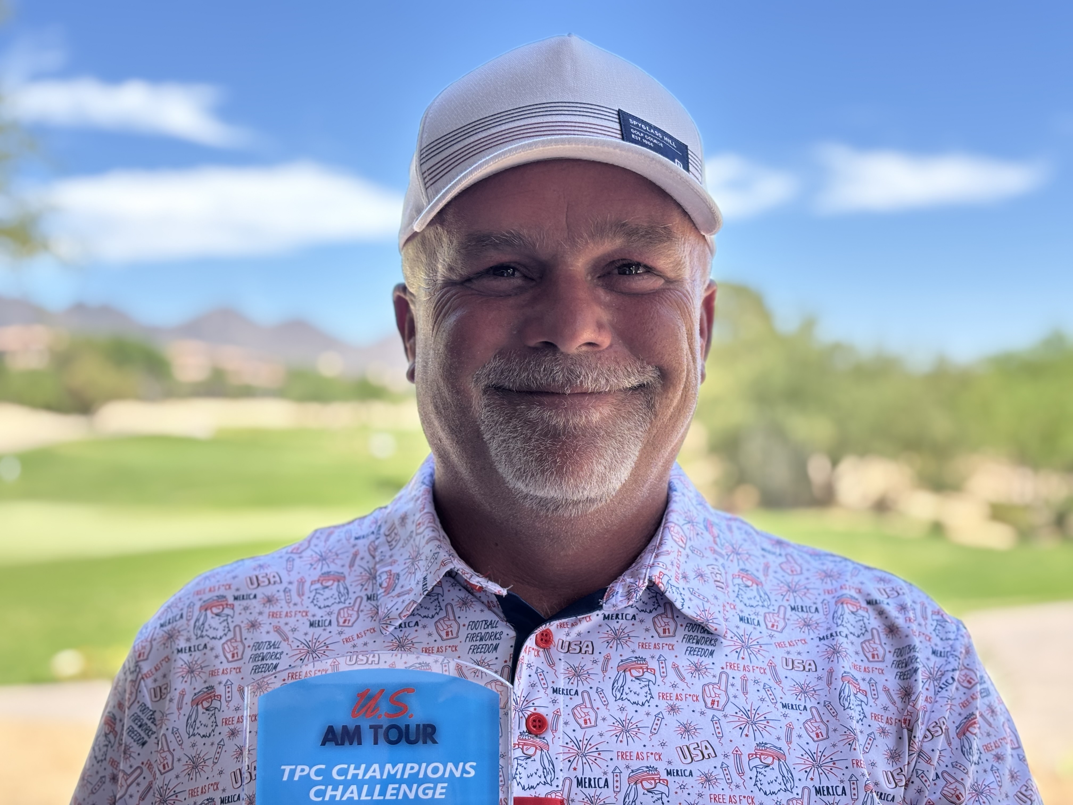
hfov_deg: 36.8
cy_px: 402
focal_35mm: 52
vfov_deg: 28.0
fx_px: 1612
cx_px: 536
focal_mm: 5.96
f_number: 1.6
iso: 32
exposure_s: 1/507
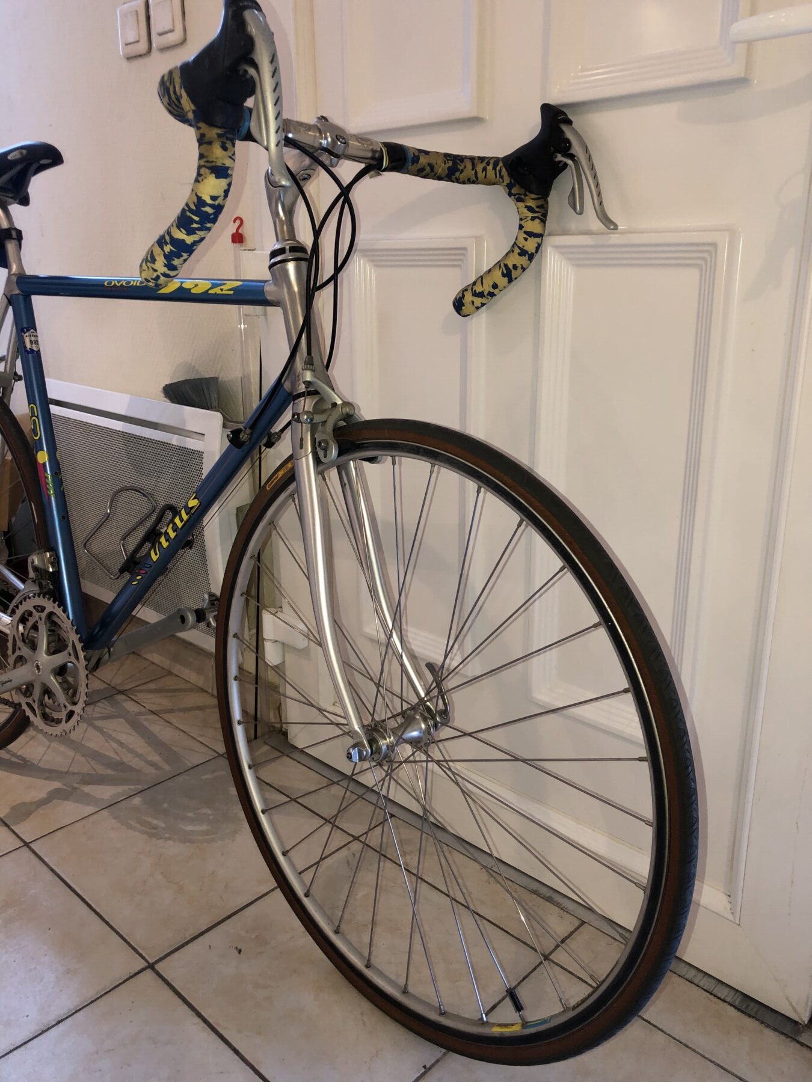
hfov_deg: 49.7
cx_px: 406
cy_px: 541
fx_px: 876
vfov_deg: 63.4
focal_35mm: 28
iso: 64
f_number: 1.8
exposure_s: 1/14
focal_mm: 3.99
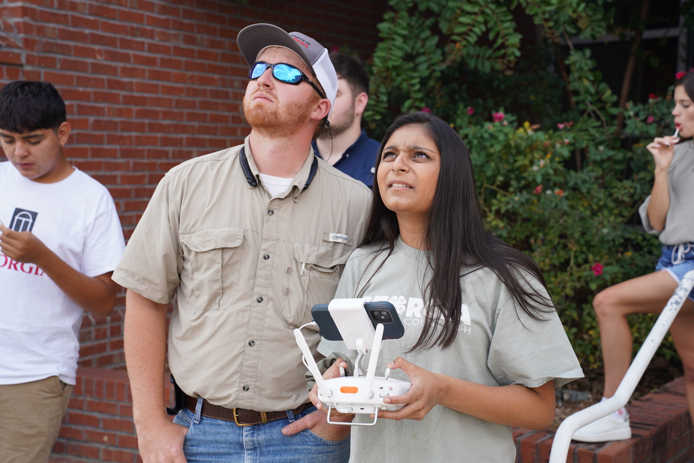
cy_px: 232
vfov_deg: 22.3
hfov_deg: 32.9
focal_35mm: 61
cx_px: 347
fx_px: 1176
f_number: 5.6
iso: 100
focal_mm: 61
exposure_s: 1/125
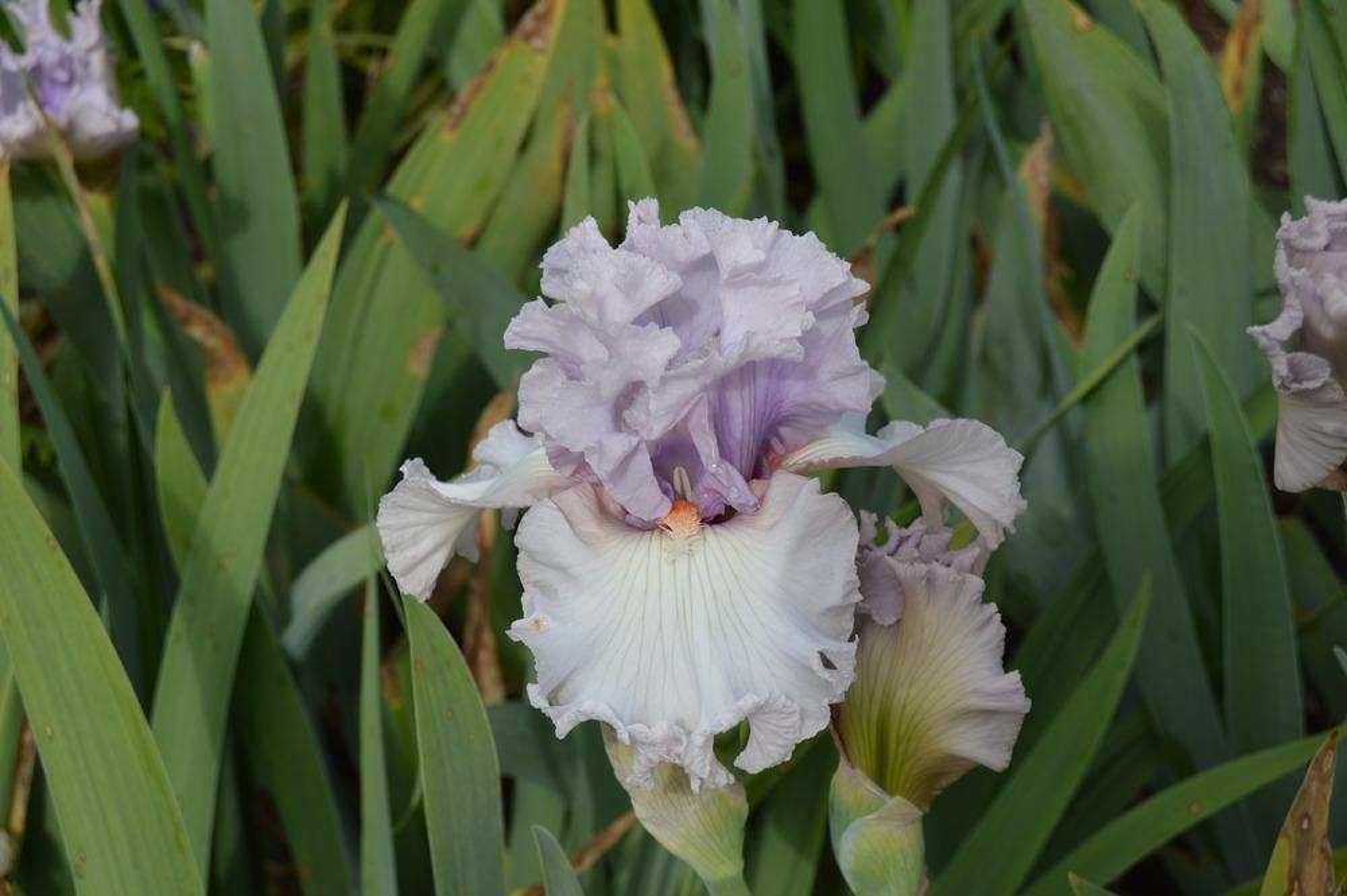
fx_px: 2804
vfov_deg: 18.2
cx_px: 674
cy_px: 448
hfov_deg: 27.0
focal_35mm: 75
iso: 100
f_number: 8
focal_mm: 50
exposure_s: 1/320
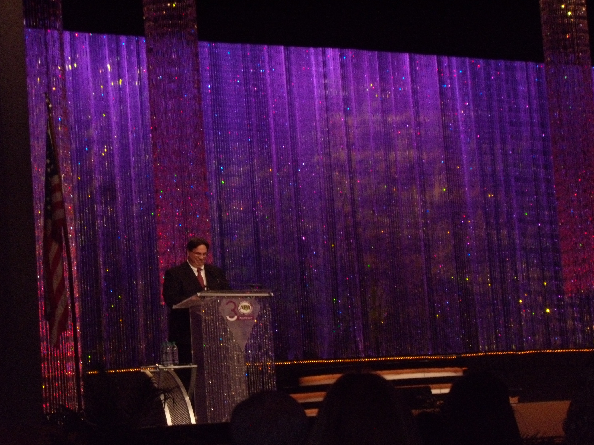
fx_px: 1733
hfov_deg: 19.4
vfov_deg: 14.6
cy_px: 222
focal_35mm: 101
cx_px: 297
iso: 500
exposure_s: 1/60
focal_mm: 21.6
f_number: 5.6
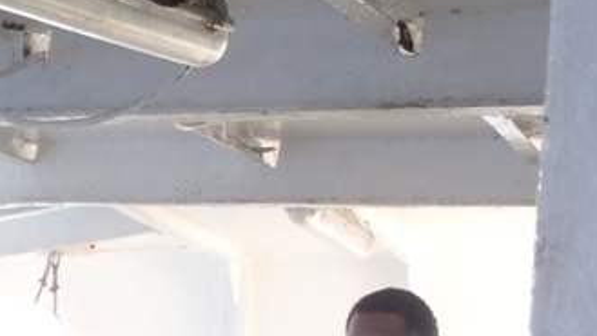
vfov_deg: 9.4
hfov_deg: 15.8
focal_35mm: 126
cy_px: 498
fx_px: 1994
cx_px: -256
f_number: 4.6
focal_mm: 6.83
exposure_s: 1/60
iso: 100
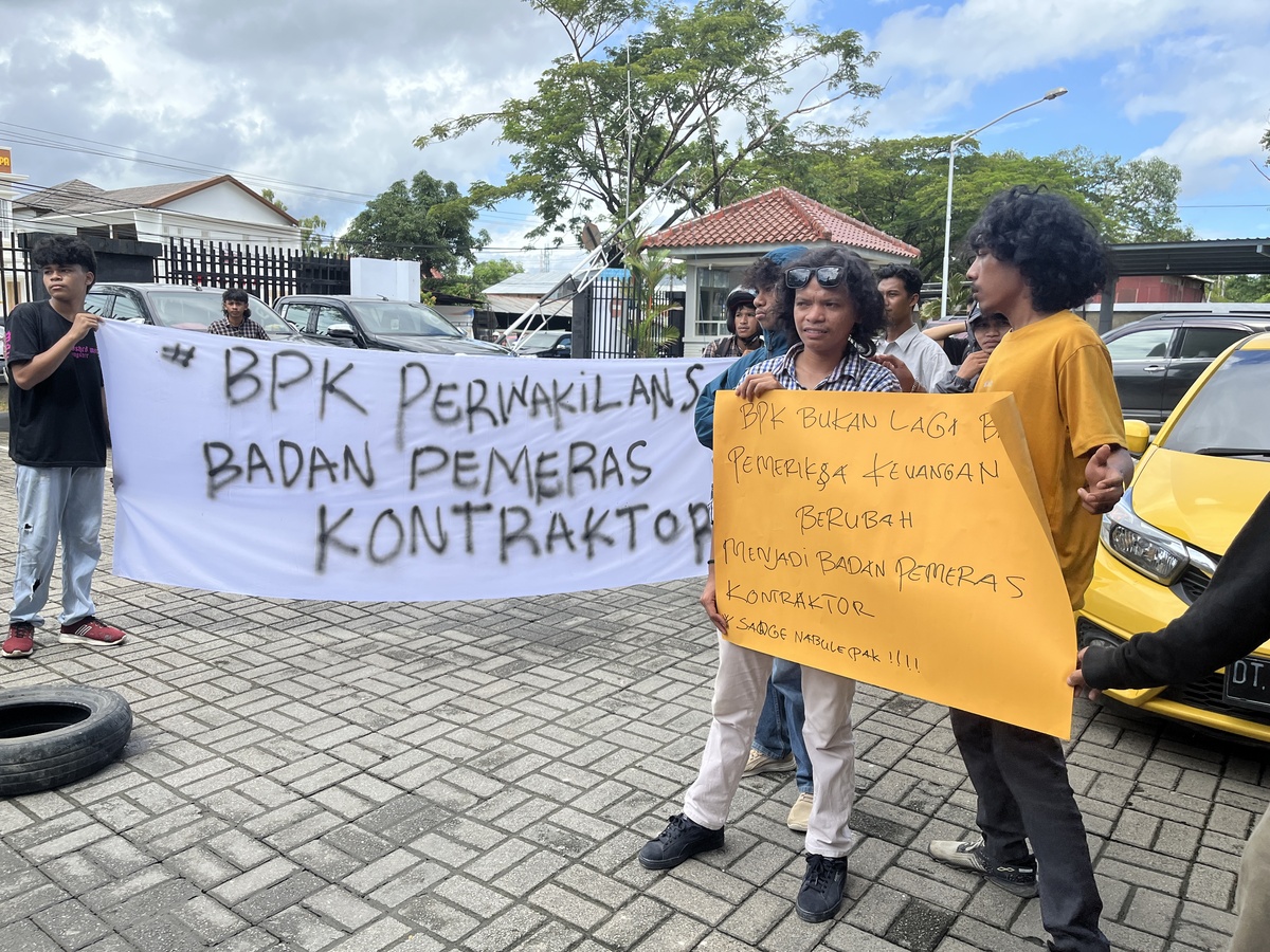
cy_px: 476
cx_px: 635
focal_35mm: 26
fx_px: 954
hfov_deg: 67.3
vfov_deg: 53.1
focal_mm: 5.1
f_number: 1.6
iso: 50
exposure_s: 1/1389
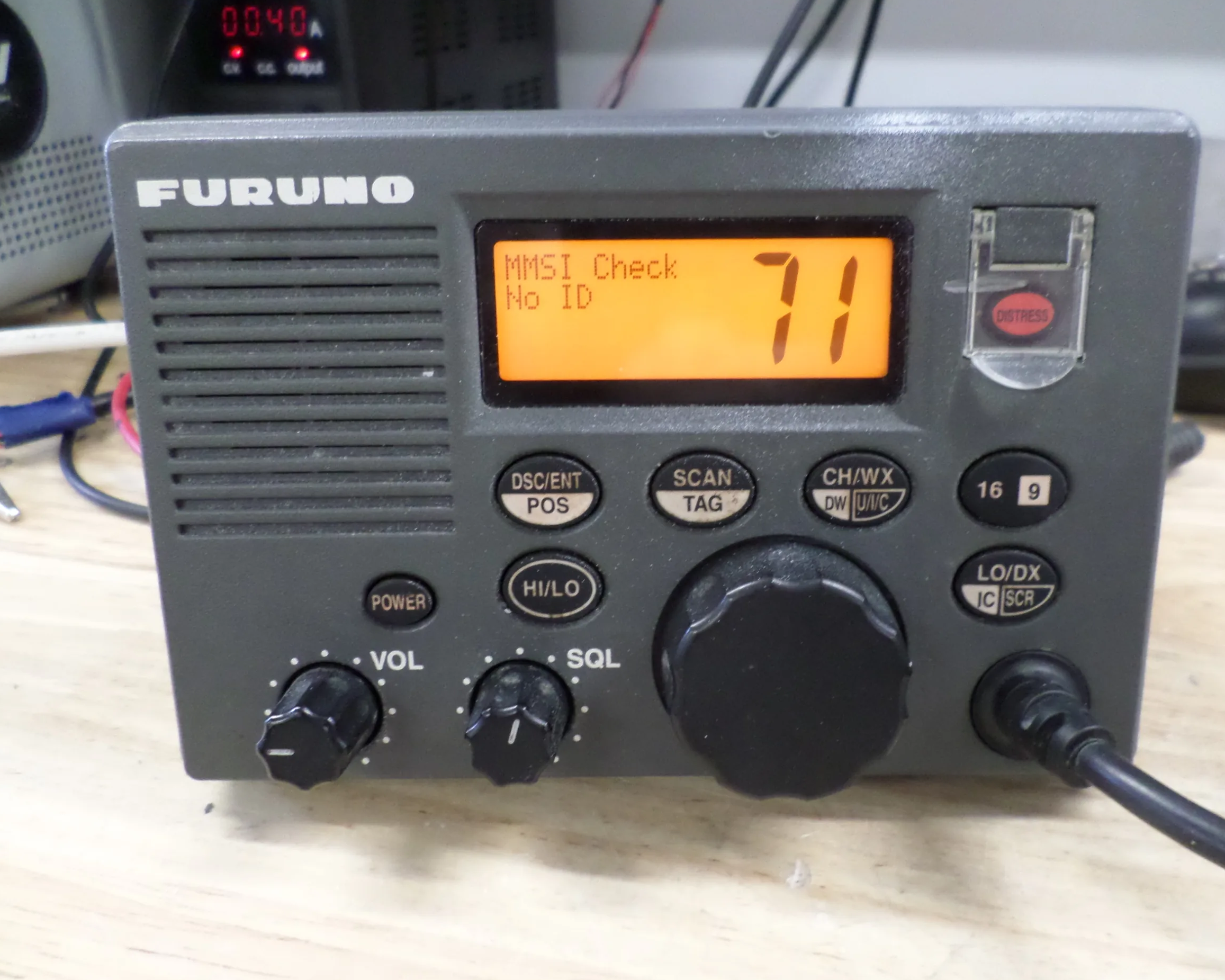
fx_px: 979
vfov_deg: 53.2
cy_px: 483
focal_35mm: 27
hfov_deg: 63.9
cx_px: 672
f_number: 2.5
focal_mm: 4.5
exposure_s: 1/30
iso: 320
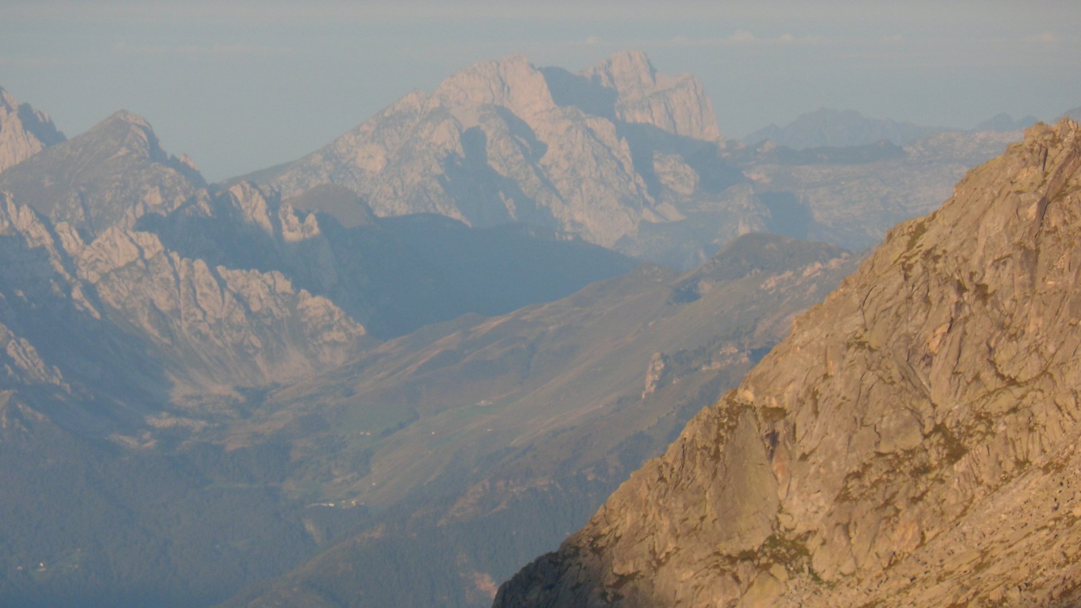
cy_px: 381
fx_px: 9775
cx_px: 481
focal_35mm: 341
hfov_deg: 6.3
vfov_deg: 3.6
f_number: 5.9
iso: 80
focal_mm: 46.8
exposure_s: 1/180
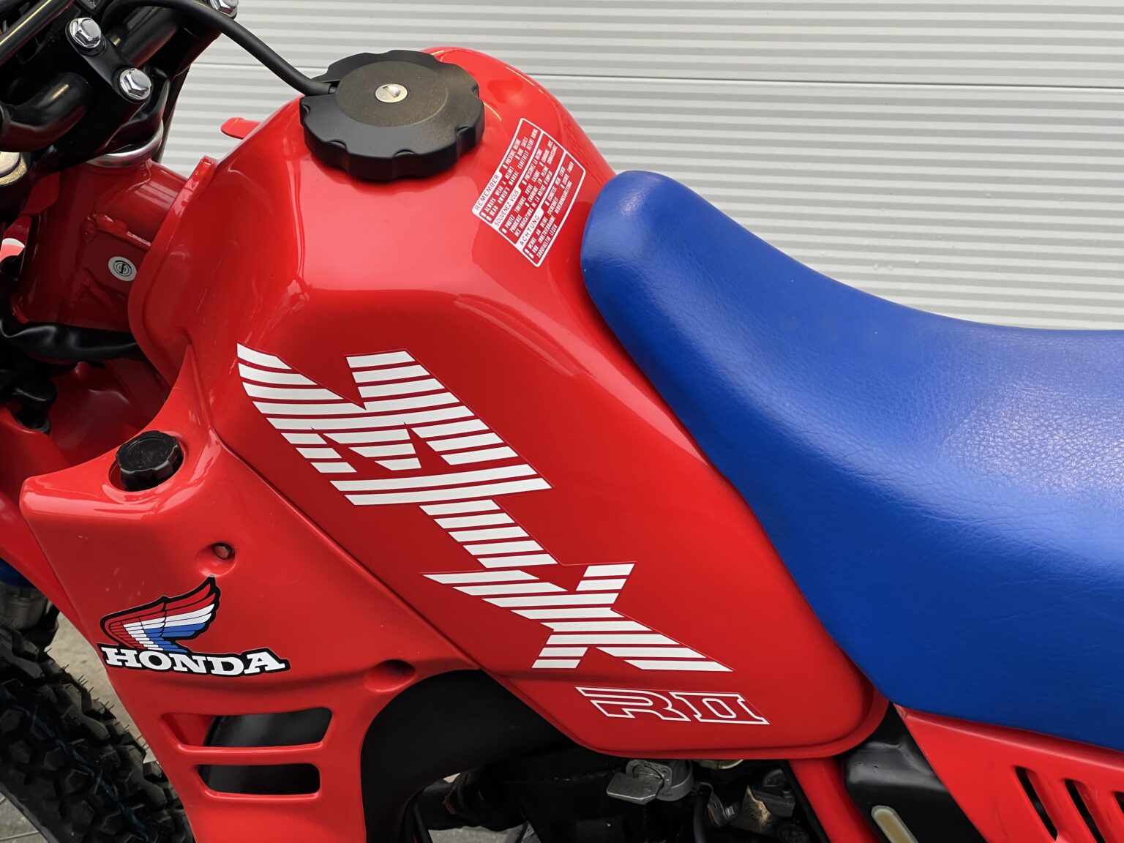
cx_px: 562
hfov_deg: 25.3
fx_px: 2500
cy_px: 422
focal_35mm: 77
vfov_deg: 19.1
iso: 160
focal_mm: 9
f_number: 2.8
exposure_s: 1/50
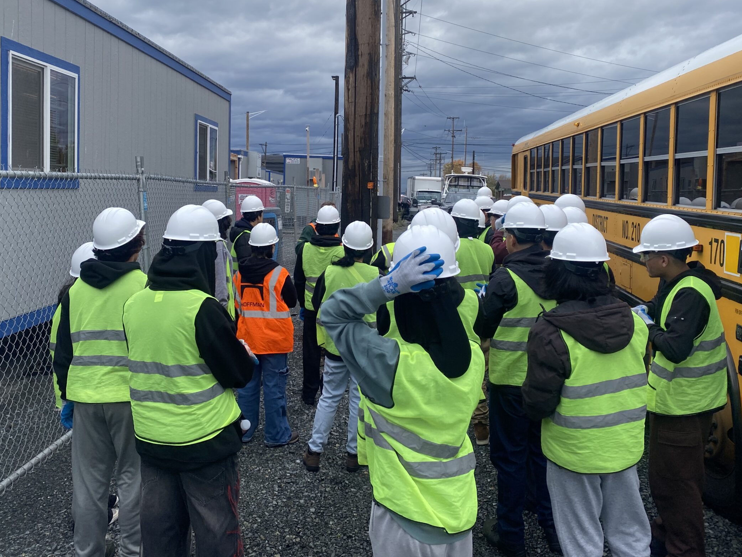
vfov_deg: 43.9
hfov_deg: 56.8
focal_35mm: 32
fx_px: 686
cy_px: 222
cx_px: 354
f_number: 1.8
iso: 32
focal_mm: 4.25
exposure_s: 1/782
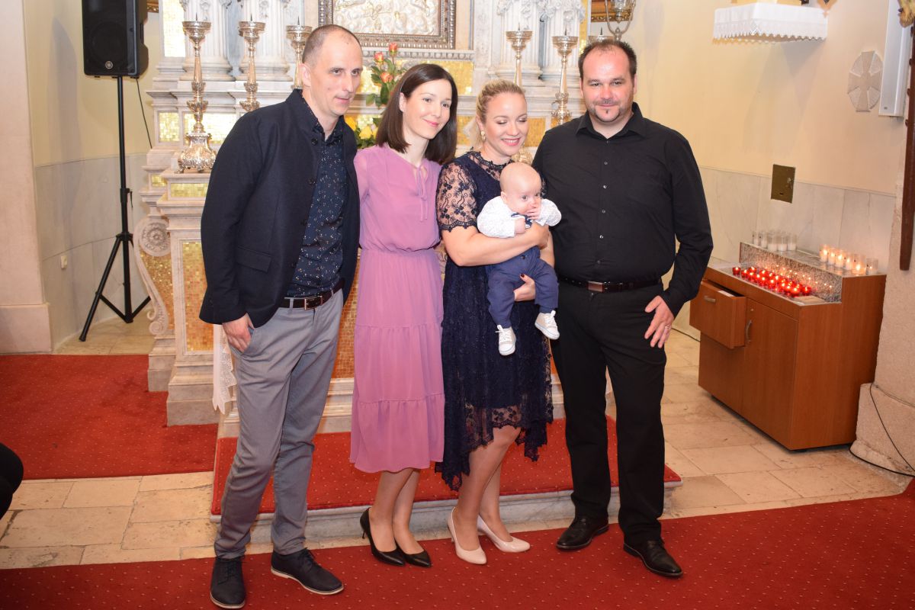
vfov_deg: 36.9
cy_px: 305
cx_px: 458
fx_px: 915
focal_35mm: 36
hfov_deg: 53.1
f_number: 3.8
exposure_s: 1/60
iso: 1800
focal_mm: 24
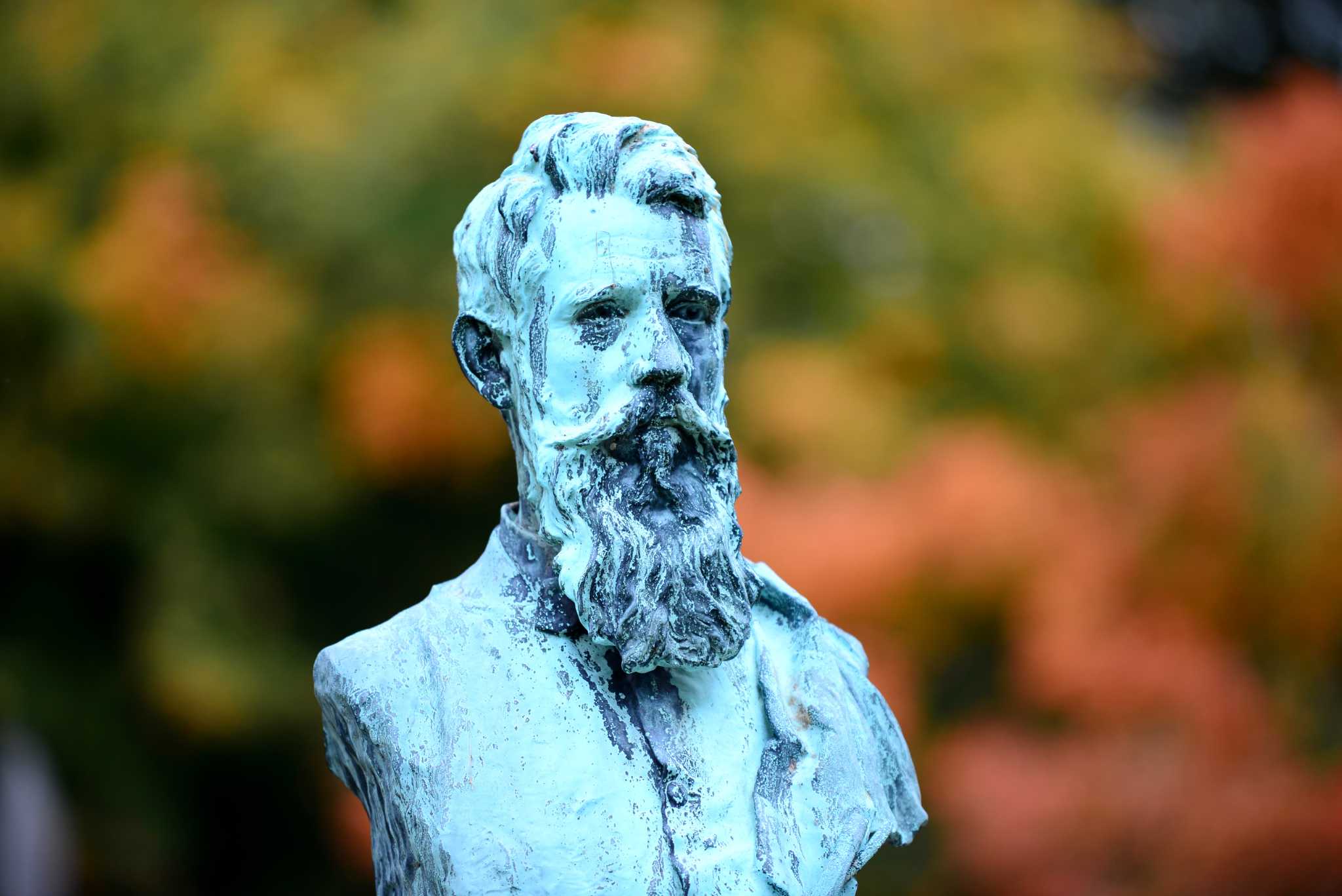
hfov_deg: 10.3
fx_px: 7458
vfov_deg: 6.9
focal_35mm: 200
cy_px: 448
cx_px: 671
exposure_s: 1/640
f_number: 3.5
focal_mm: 200
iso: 250
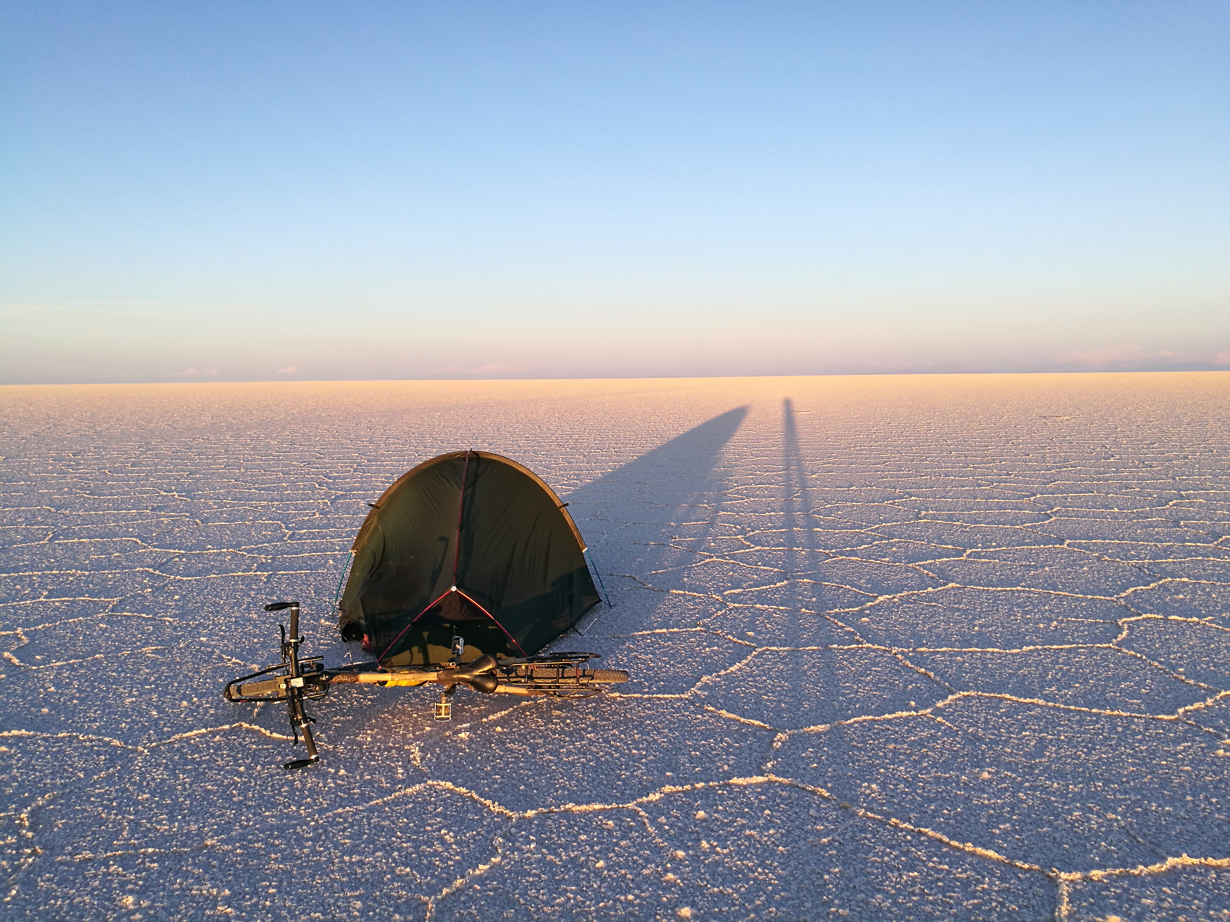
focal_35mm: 27
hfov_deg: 65.3
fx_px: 959
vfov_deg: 51.4
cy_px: 461
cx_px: 615
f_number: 2.2
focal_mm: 4.5
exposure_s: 1/199
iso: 50
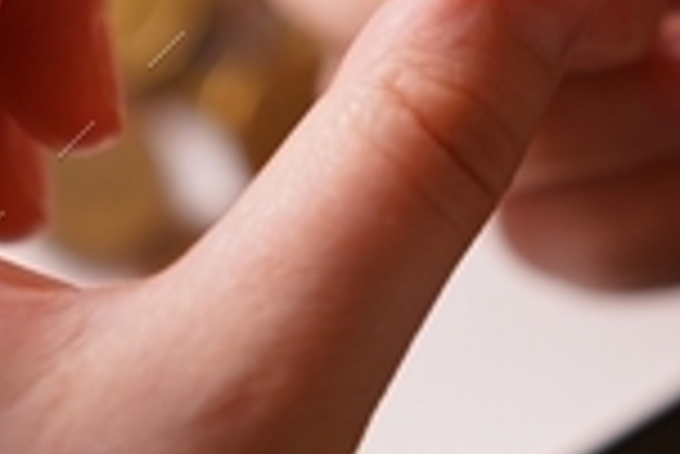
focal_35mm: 215
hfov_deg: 9.4
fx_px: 4065
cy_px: -99
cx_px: -171
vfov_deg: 6.4
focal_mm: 55
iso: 100
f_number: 2
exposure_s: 1/200
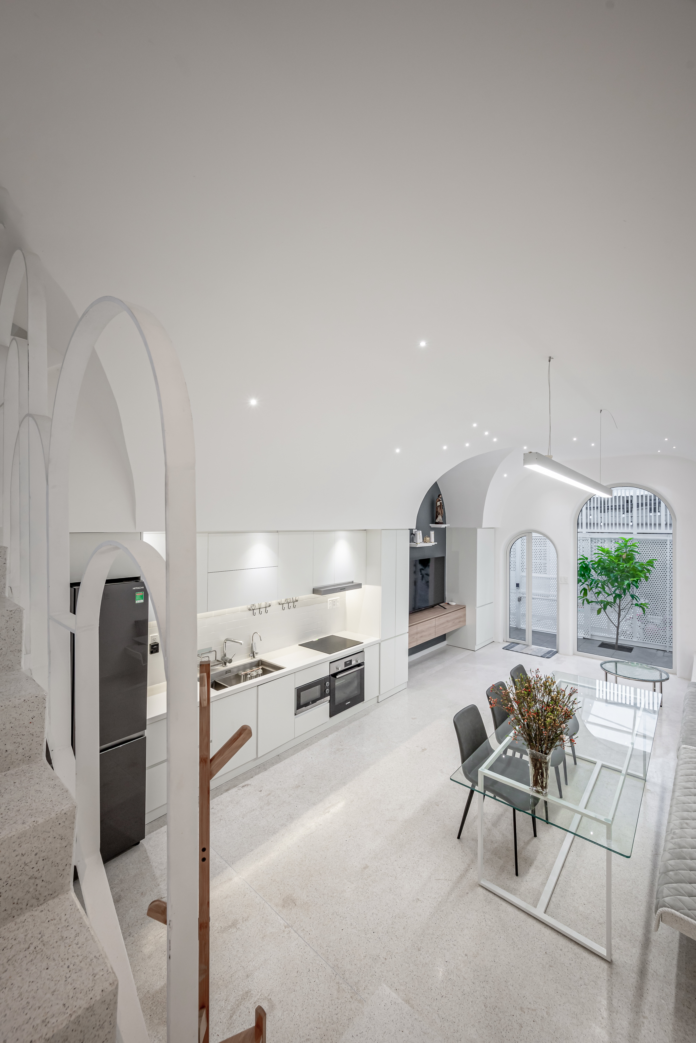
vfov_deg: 104.2
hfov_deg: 81.3
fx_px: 406
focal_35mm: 14
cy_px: 522
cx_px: 348
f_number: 9
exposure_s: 1/13
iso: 250
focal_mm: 14
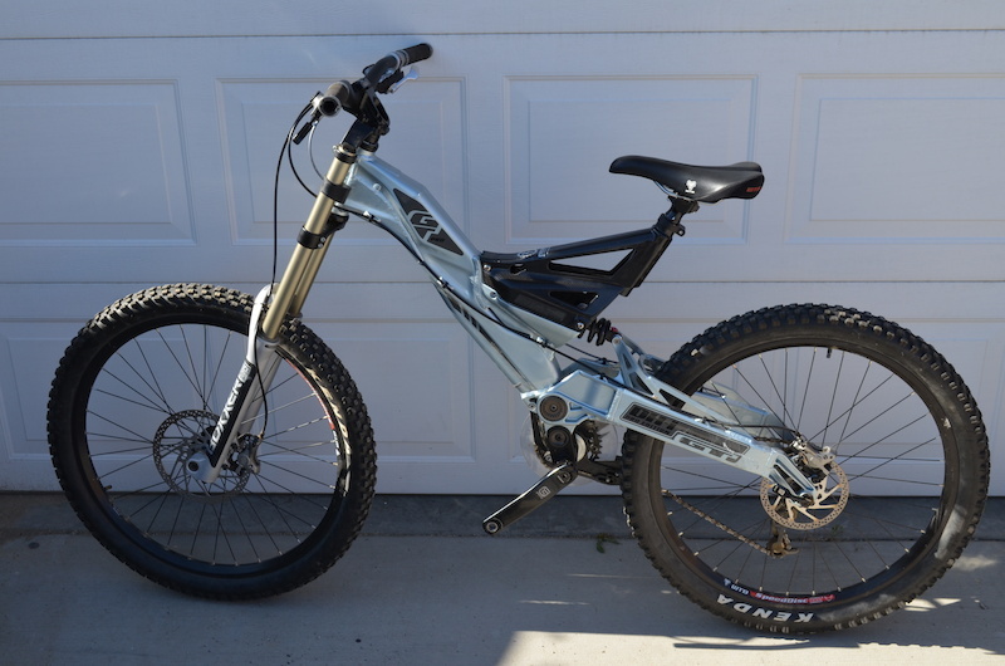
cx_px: 502
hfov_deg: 43.7
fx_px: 1254
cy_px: 333
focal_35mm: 45
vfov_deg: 29.7
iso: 200
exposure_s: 1/250
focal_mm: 30
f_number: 8
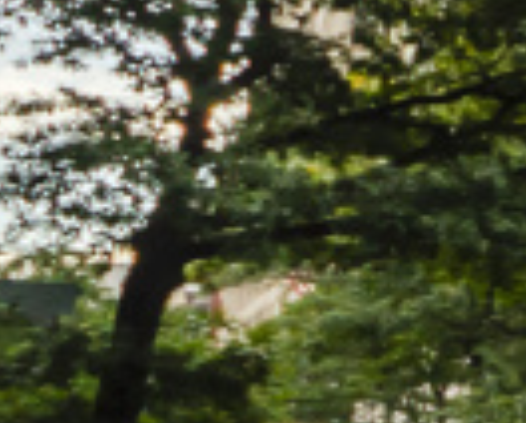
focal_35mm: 135
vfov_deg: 10.7
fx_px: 2104
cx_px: 2156
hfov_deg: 7.9
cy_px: -355
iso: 100
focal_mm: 11.5
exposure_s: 1/125
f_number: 8
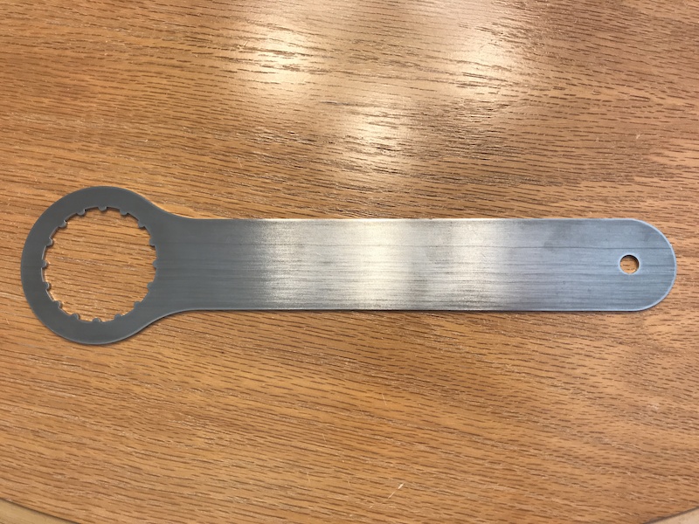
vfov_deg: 49.7
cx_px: 350
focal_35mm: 28
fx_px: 565
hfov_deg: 63.4
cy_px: 262
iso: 32
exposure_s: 1/60
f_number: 1.8
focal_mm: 3.99
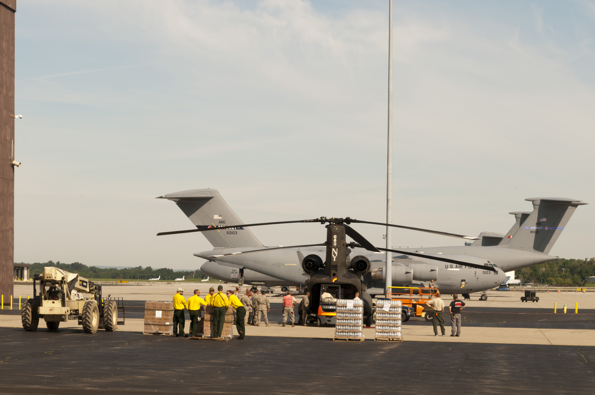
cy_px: 198
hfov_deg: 19.5
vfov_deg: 13.0
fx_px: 1733
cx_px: 298
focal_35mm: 105
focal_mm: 70
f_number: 16
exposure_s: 1/100
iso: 200
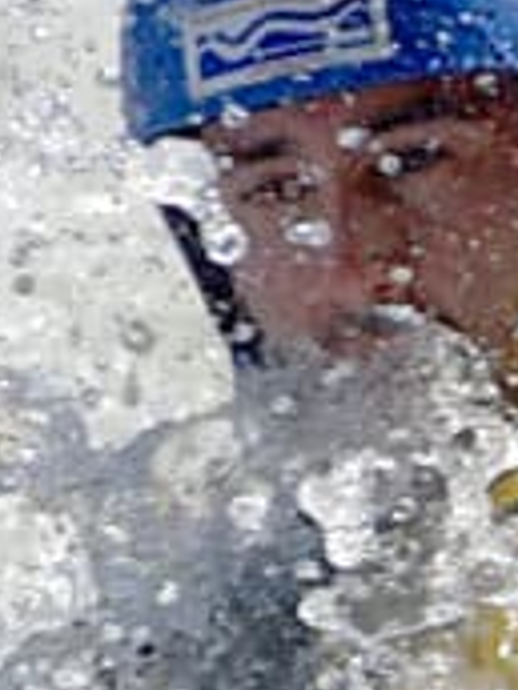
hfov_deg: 0.8
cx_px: 1646
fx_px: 35948
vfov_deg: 1.1
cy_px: 1129
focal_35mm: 1802
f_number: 13
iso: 250
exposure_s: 1/1000
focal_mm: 105
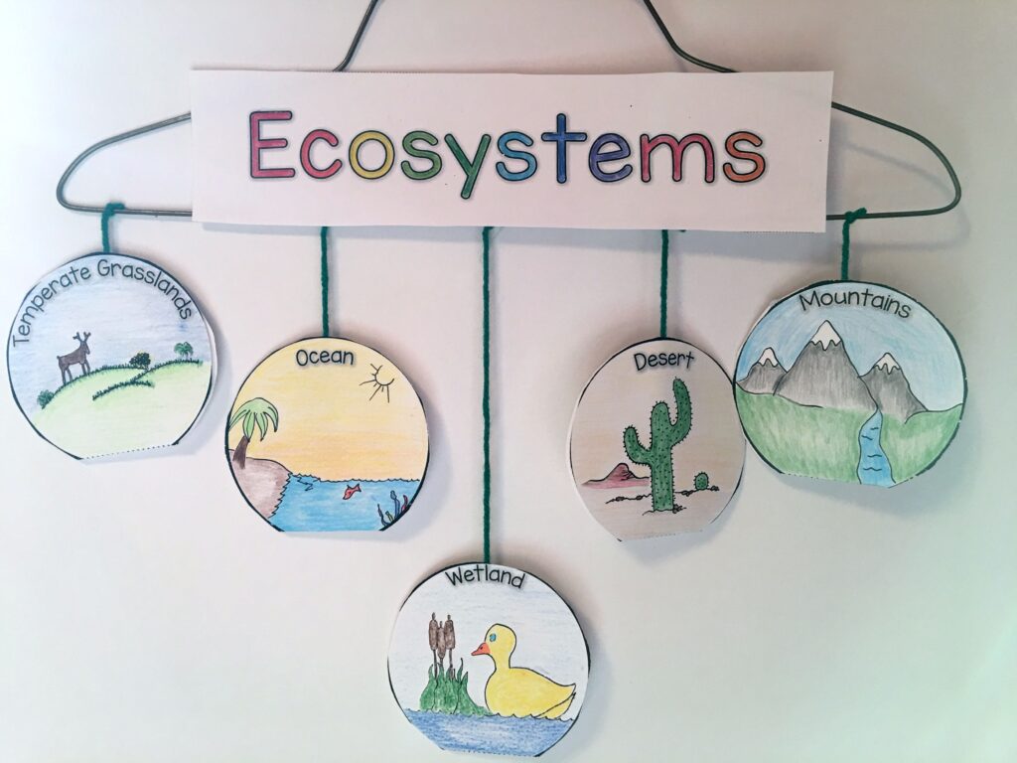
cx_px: 508
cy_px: 382
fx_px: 852
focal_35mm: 29
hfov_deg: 61.7
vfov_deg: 48.2
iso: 25
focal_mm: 4.15
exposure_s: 1/15
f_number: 2.2
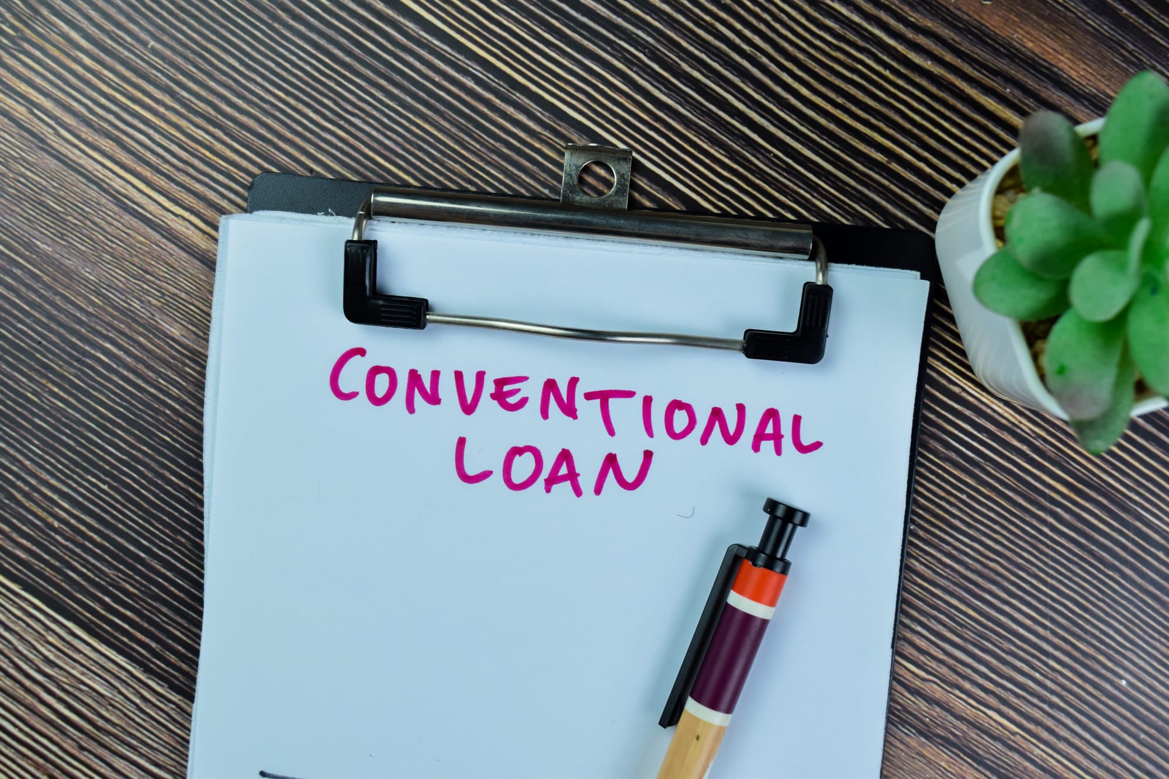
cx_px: 584
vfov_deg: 35.5
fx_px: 1218
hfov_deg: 51.3
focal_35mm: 38
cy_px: 390
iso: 800
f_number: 7.1
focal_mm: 25
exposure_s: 1/100
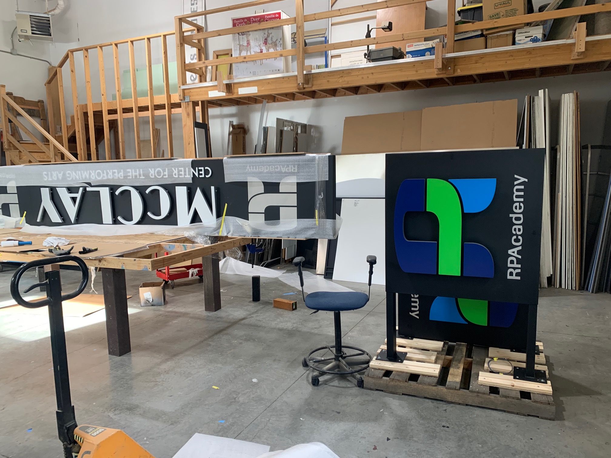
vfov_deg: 53.1
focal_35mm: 26
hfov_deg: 67.3
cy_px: 229
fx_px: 459
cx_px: 306
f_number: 1.8
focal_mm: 4.25
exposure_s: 1/121
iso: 64
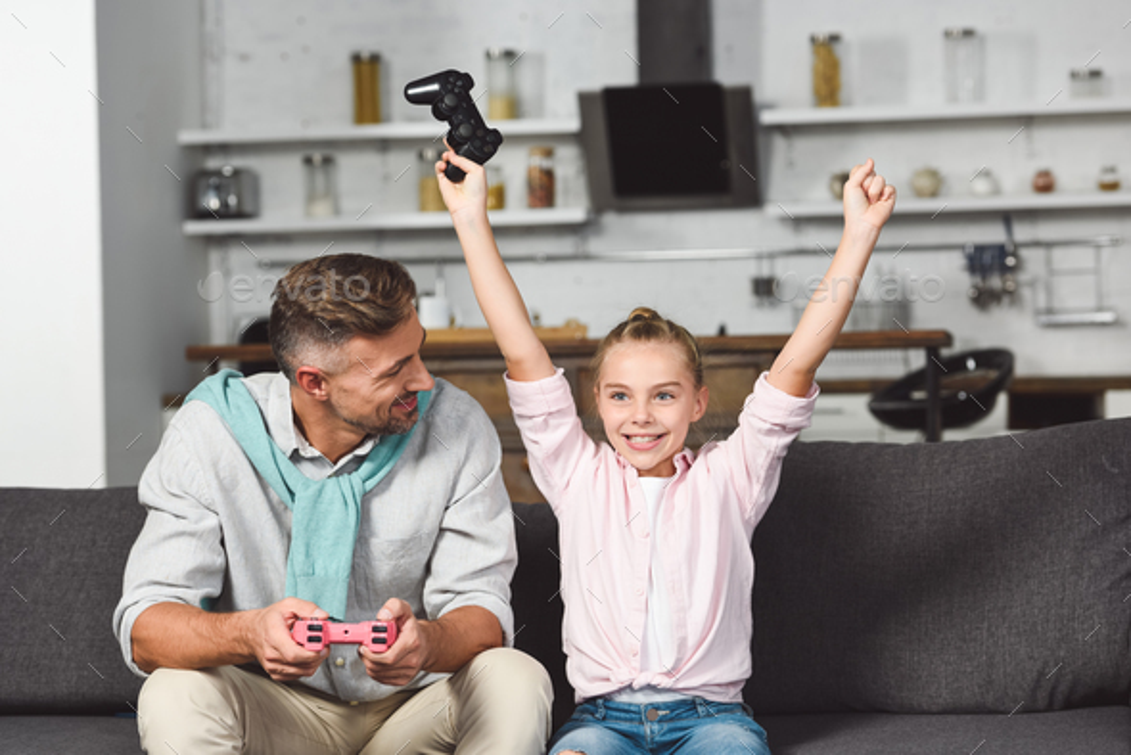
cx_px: 566
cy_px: 378
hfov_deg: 22.1
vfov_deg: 14.9
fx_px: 2892
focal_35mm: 92
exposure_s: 1/160
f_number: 4.5
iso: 160
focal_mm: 92
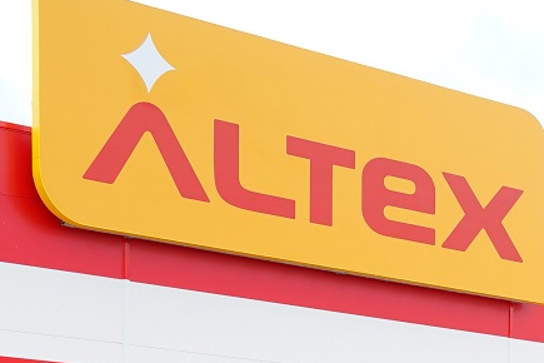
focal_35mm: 124
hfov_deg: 15.4
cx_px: 783
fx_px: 1874
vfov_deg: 10.4
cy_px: 663
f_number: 7.1
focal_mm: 27
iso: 160
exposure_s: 1/160
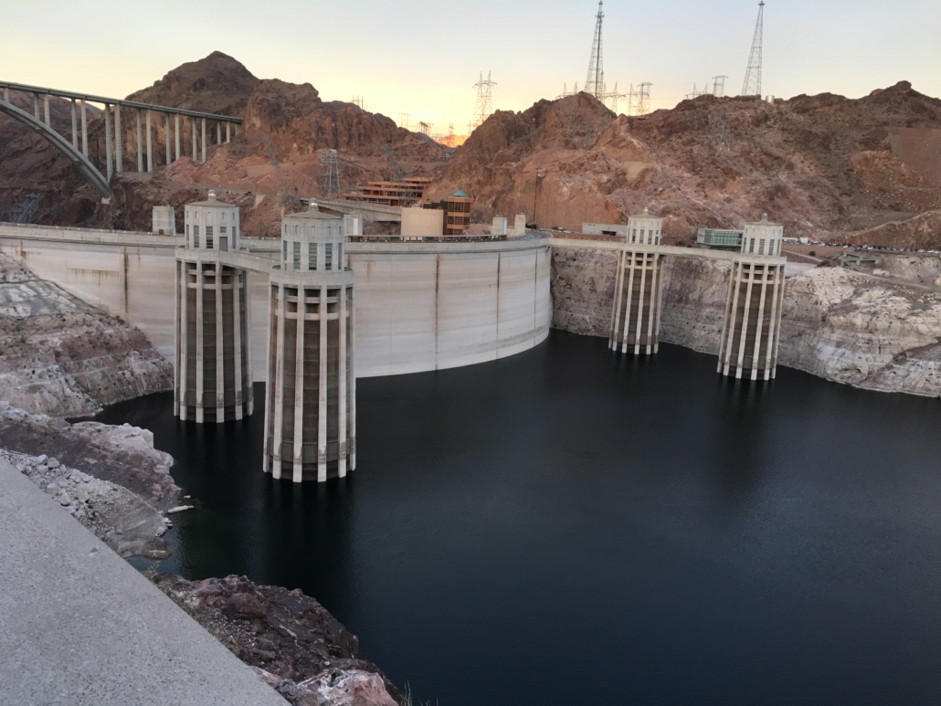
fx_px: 789
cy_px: 353
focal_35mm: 29
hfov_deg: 61.6
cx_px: 470
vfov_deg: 48.2
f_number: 2.2
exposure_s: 1/40
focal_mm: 4.15
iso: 25
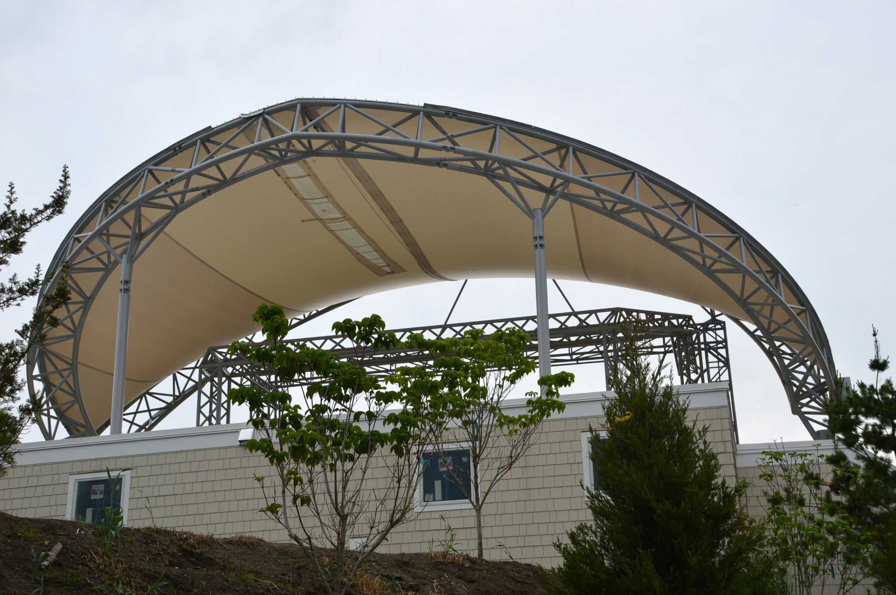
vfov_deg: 28.0
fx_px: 1193
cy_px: 298
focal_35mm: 48
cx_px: 448
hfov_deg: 41.2
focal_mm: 32
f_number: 6.3
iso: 100
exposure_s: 1/160
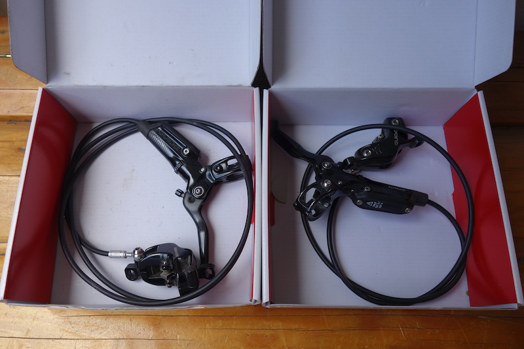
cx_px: 262
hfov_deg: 65.5
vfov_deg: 46.4
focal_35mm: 28
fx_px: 407
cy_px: 174
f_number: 4
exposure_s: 1/100
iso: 125
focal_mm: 10.4
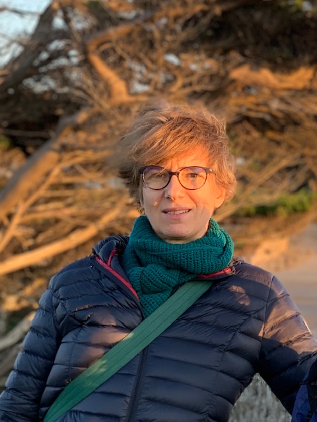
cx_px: 158
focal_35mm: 52
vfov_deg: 36.8
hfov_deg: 28.0
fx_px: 635
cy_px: 211
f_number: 2.4
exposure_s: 1/122
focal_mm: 6
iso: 25
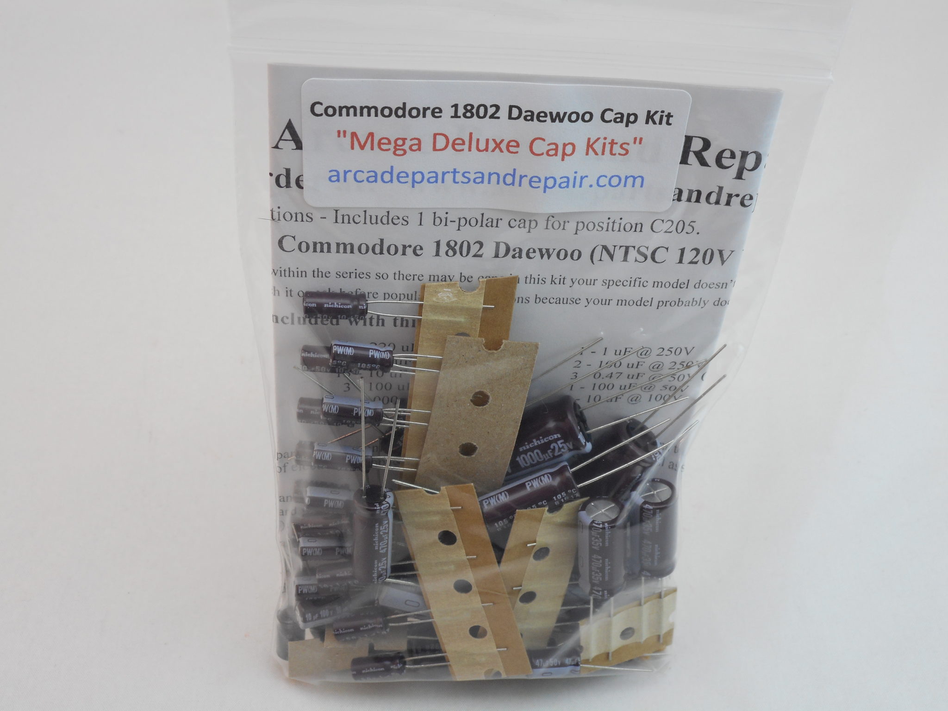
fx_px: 1397
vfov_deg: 28.6
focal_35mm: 51
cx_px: 474
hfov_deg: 37.5
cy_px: 356
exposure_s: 1/30
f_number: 4.9
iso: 125
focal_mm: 9.1
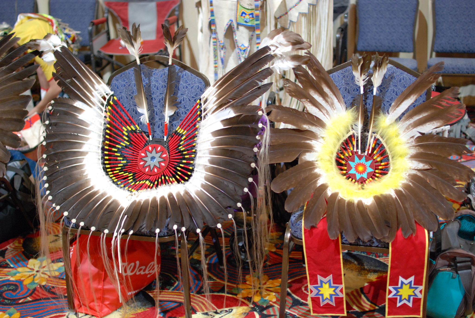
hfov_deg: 43.6
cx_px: 238
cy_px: 159
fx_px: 594
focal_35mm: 45
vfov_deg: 29.9
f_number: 1.4
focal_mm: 30
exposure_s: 1/100
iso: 640
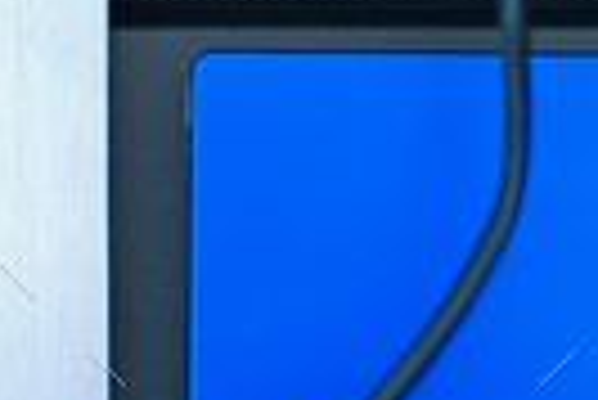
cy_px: 128
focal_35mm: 221
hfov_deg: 9.3
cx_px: 310
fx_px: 3675
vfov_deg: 6.2
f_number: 2.8
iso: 400
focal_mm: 50
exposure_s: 1/40
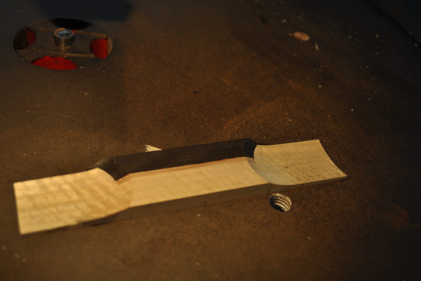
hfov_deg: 44.5
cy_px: 140
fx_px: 515
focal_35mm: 44
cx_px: 203
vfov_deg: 30.5
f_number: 4.5
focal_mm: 28
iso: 200
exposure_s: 1/800
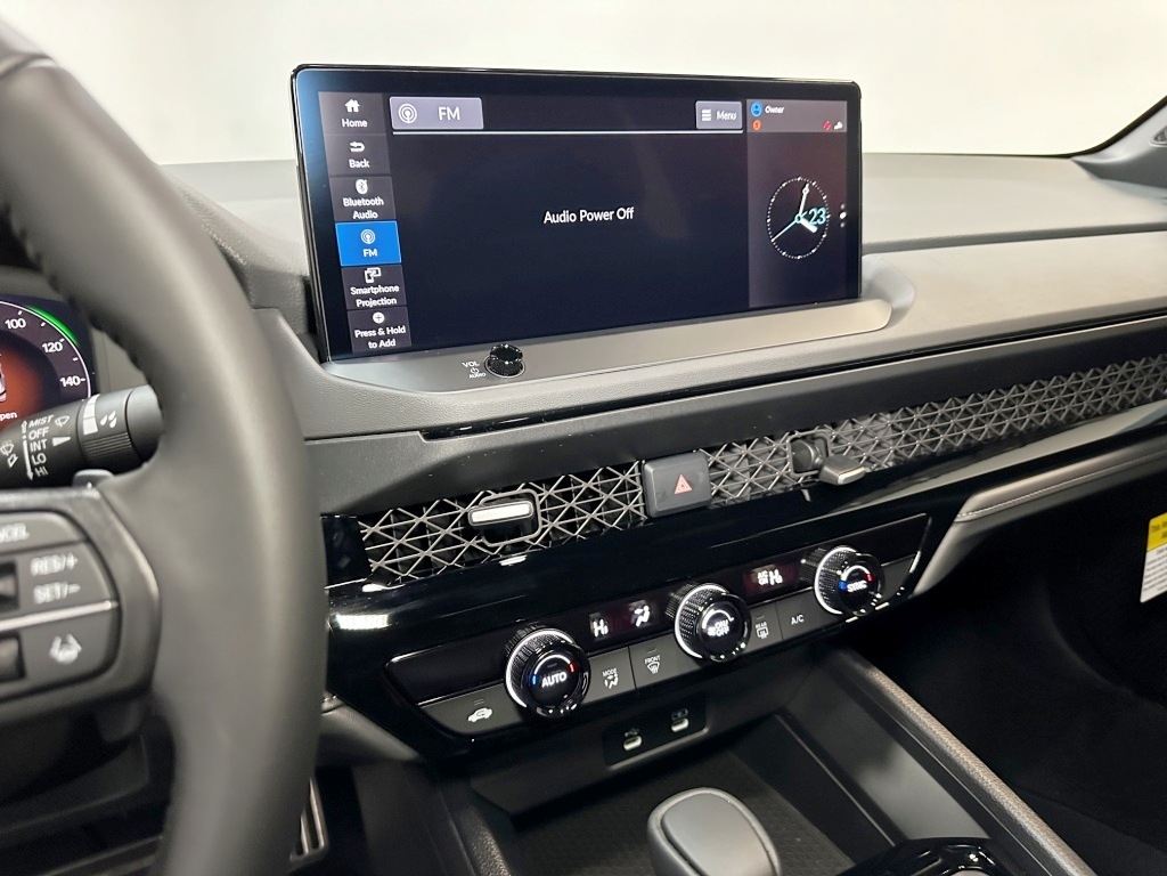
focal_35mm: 24
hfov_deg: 71.6
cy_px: 438
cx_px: 584
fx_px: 809
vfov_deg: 56.8
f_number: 1.78
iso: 1000
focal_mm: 6.86
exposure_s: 1/36
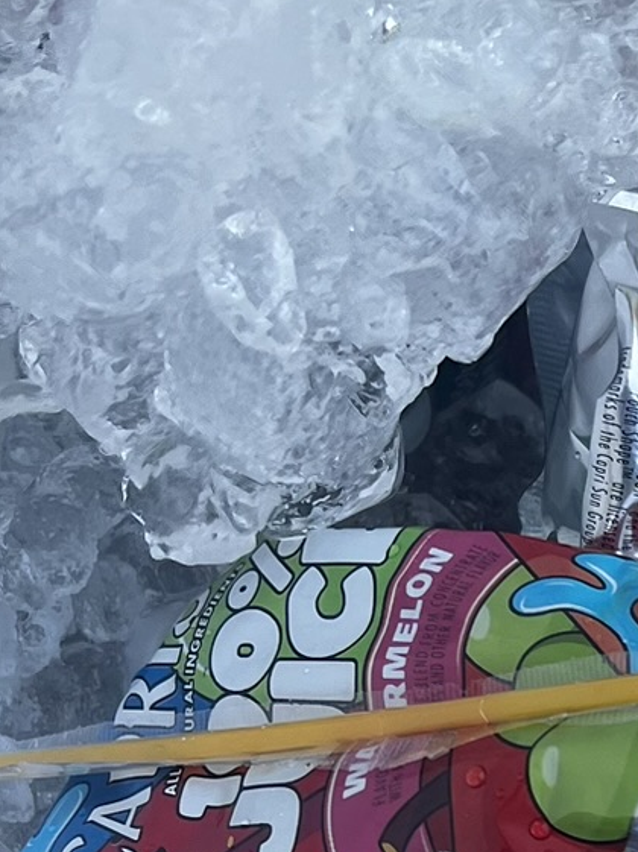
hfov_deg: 13.8
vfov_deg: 19.4
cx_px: 1161
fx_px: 2337
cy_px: 1043
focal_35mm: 95
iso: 50
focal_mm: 5.7
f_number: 1.5
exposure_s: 1/359
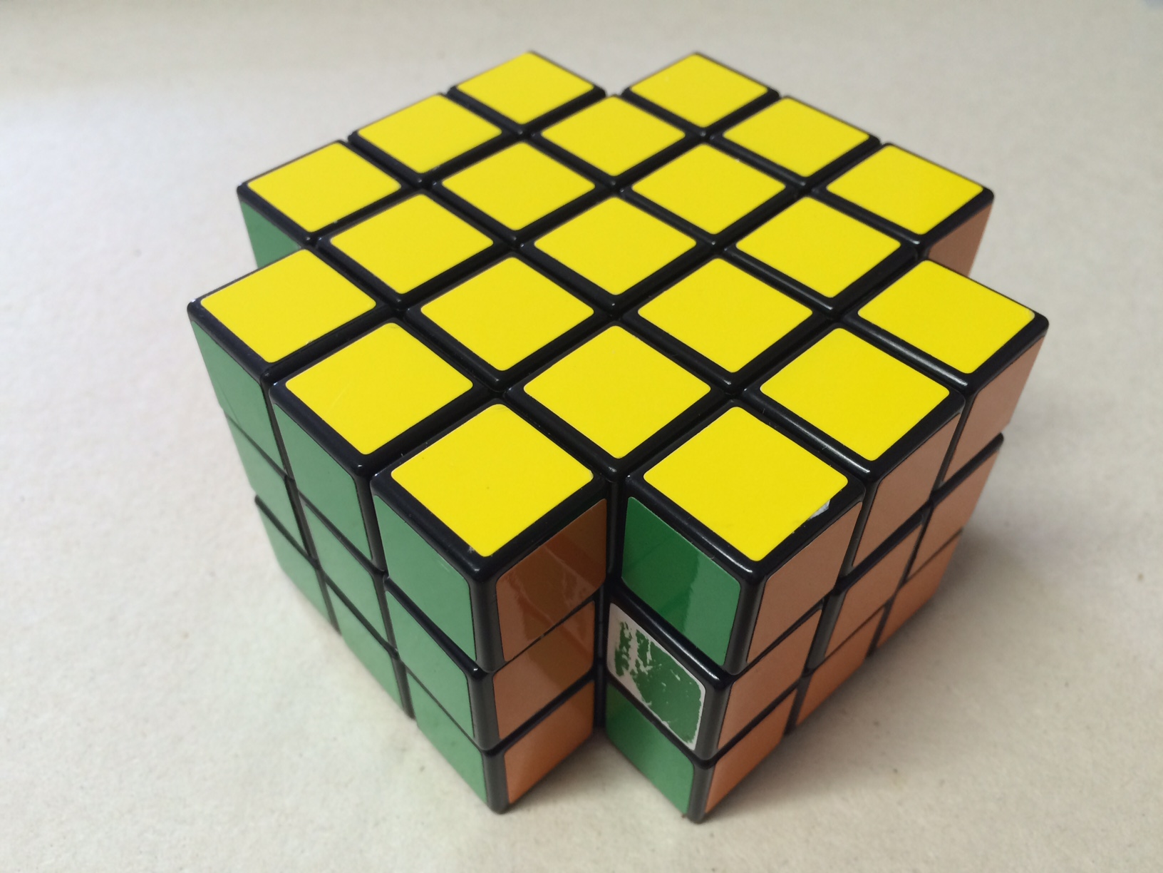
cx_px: 582
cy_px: 436
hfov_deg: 61.7
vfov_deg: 48.2
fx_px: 974
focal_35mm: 29
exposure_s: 1/30
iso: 80
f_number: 2.2
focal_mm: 4.15
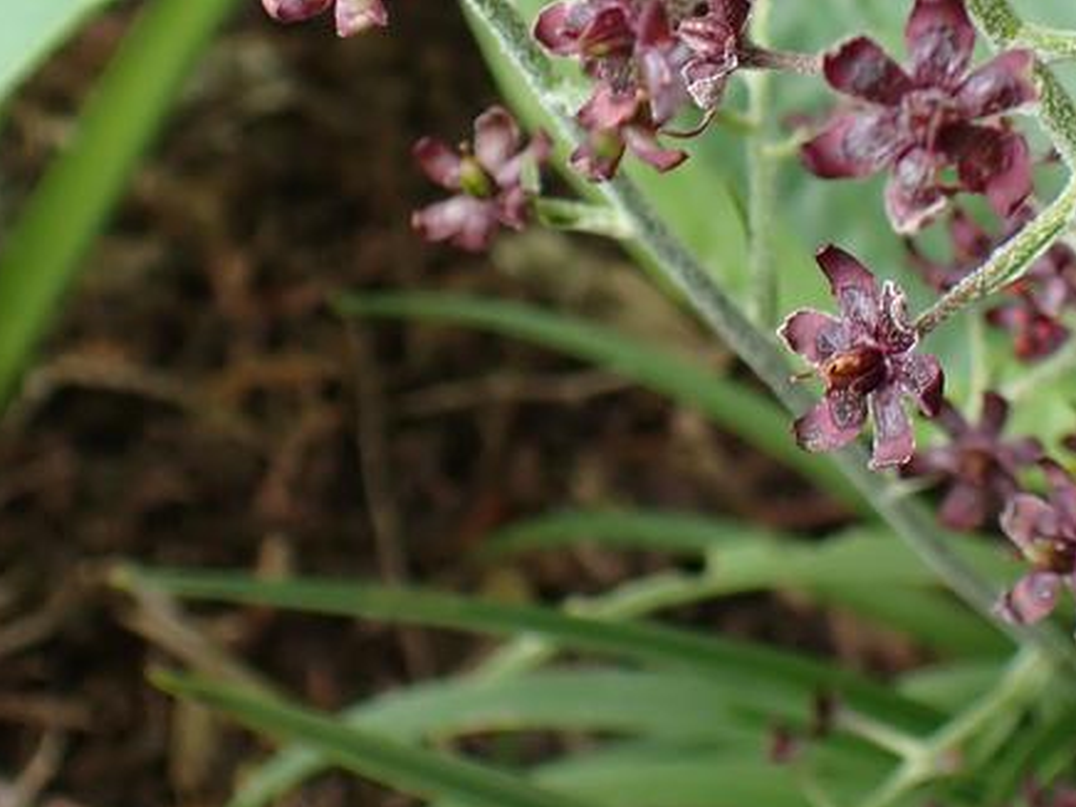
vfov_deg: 20.7
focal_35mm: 69
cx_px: 628
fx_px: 2144
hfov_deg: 28.1
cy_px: 15
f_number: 2.3
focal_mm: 5.4
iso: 125
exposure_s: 1/125
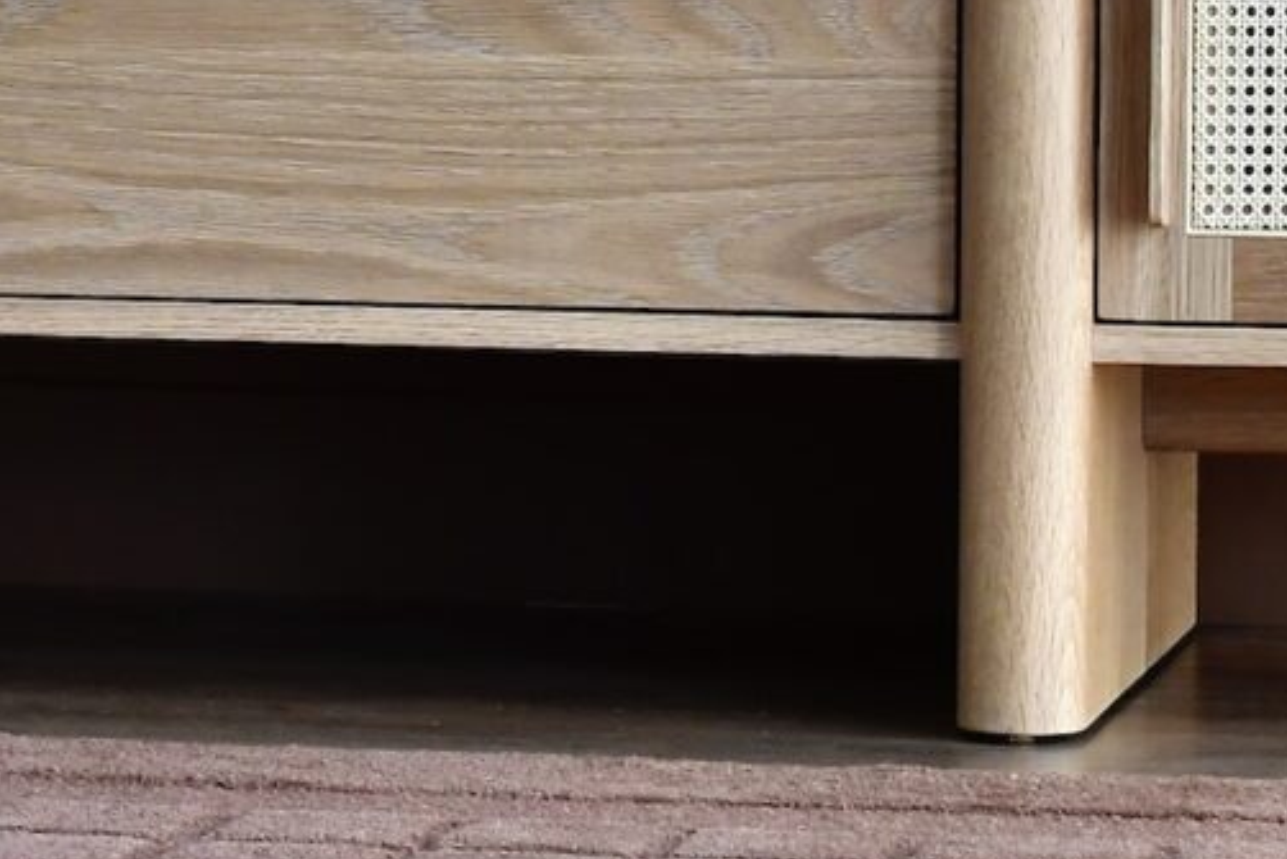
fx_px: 7581
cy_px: -432
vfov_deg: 6.4
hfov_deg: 9.6
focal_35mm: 212
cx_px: -213
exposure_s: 1/100
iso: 1000
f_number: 5.6
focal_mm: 35
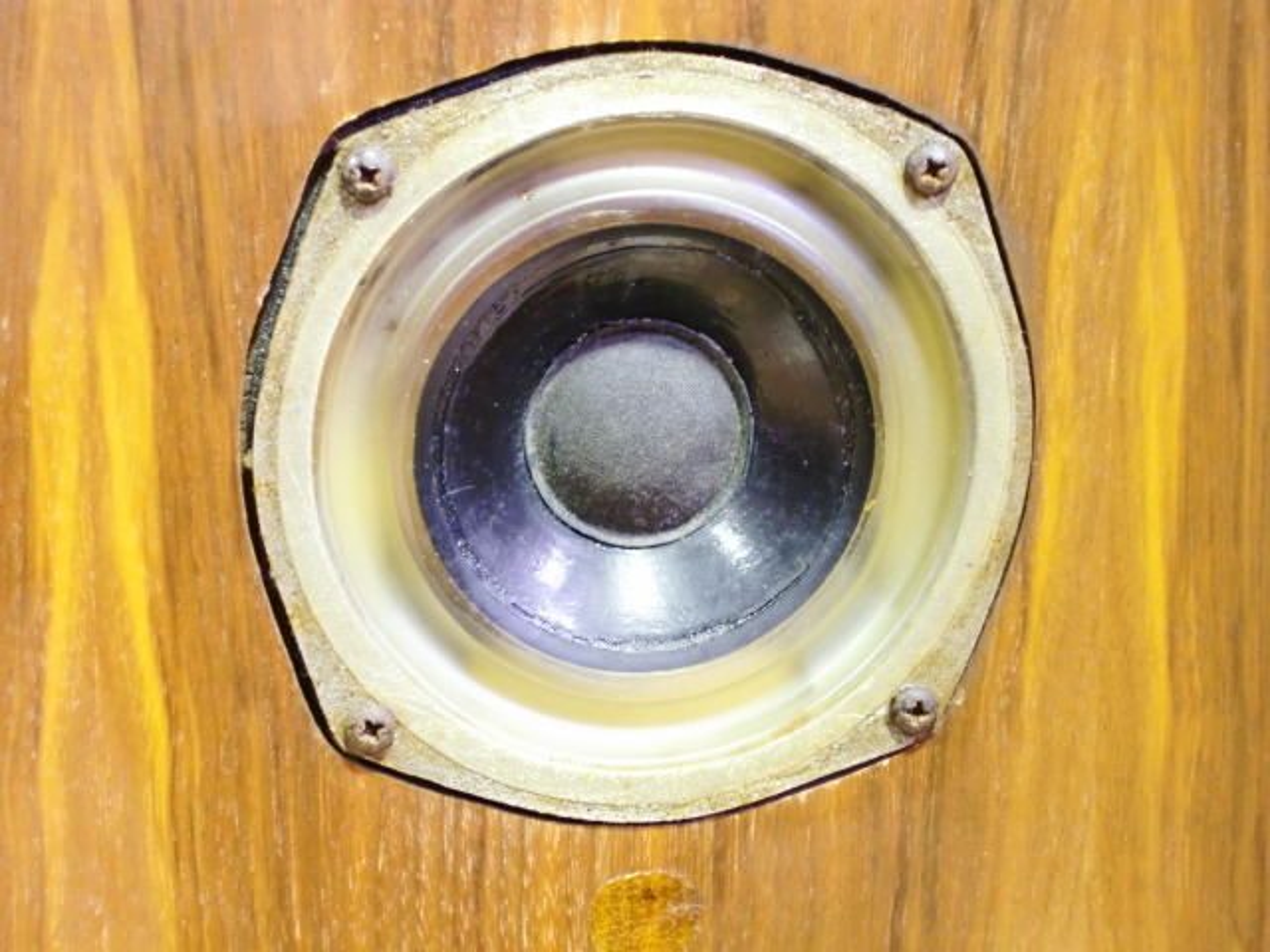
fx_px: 2898
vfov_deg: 18.7
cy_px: 476
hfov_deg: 24.7
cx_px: 635
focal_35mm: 79
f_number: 4.6
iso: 400
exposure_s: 1/3.33
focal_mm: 13.9
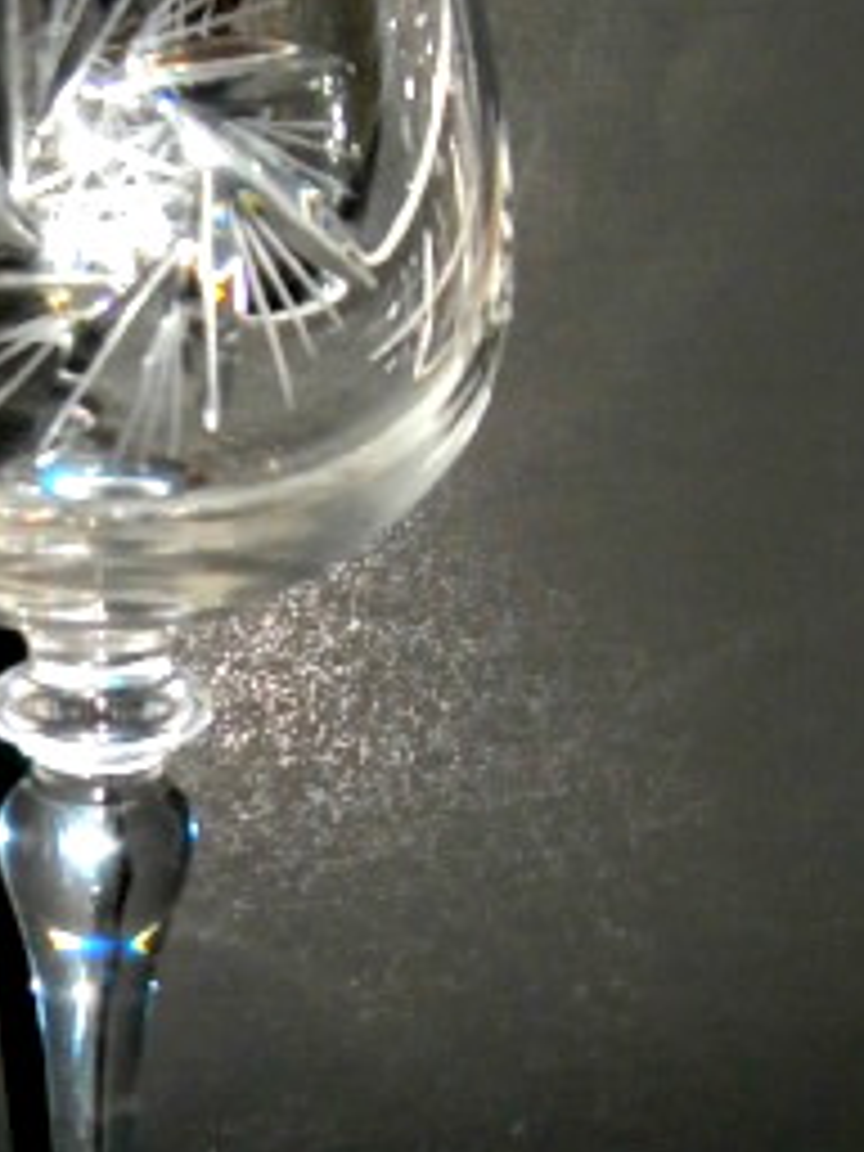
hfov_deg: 23.9
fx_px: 1997
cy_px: 698
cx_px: 126
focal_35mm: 60
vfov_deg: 32.1
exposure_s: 1/30
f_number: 3
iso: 200
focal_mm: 4.2
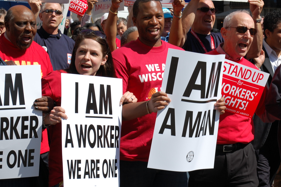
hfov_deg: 18.5
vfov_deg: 12.3
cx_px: 174
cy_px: 67
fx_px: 863
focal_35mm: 111
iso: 200
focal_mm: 55
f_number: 10
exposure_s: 1/400
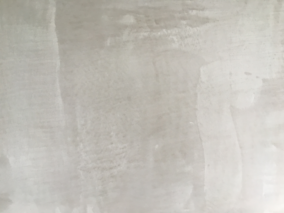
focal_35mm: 29
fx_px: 238
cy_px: 106
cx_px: 142
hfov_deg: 61.7
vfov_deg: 48.2
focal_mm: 4.15
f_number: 2.2
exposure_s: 1/33
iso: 40
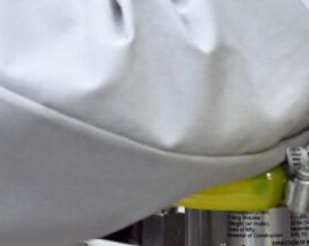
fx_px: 6861
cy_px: -122
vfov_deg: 2.1
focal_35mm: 751
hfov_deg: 2.6
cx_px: 27
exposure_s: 1/80
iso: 2000
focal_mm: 150
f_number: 6.3
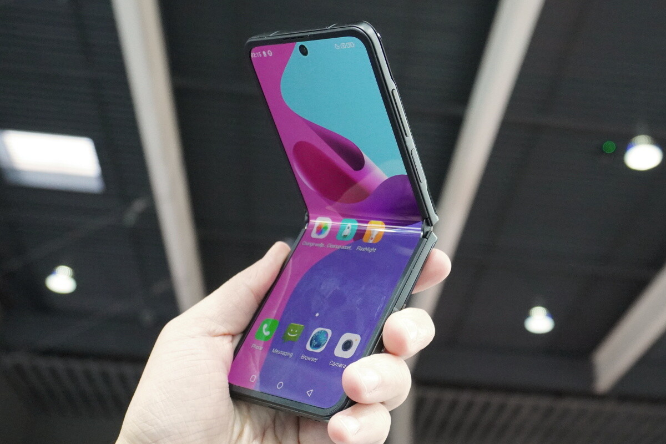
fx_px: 721
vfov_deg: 34.2
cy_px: 222
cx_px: 333
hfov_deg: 49.6
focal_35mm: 39
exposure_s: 1/160
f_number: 5.6
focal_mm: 26
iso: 5000
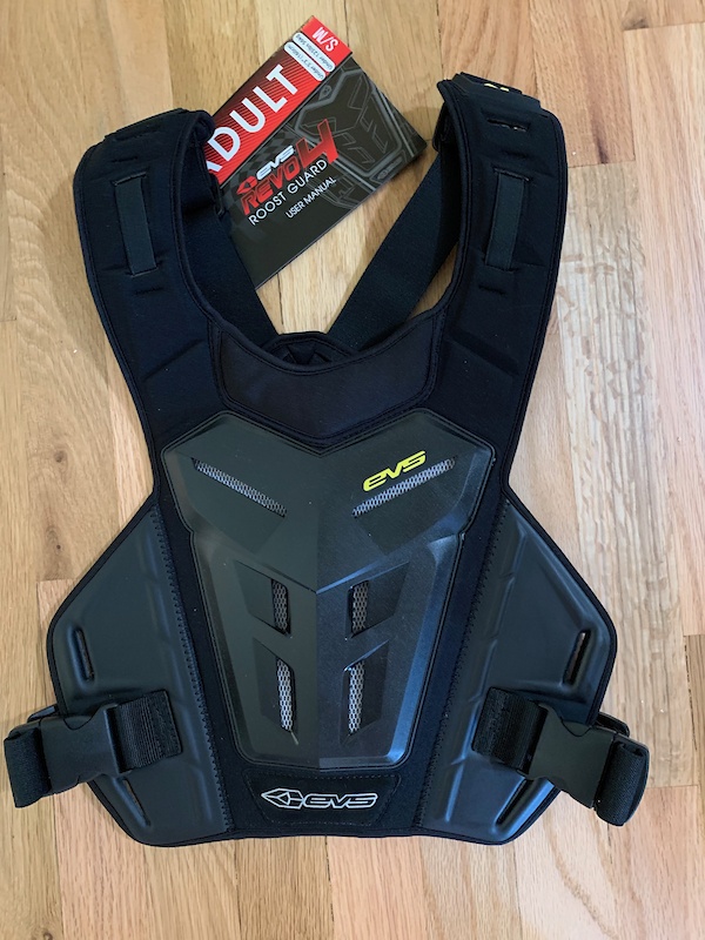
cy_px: 470
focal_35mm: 26
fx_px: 706
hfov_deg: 53.1
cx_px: 352
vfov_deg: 67.3
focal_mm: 4.25
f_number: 1.8
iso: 640
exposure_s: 1/30
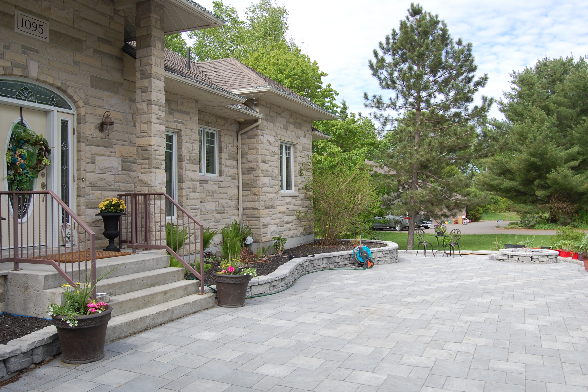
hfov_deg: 60.3
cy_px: 200
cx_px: 290
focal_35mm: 31
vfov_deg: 42.3
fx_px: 506
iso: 200
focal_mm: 20
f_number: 8
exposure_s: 1/250
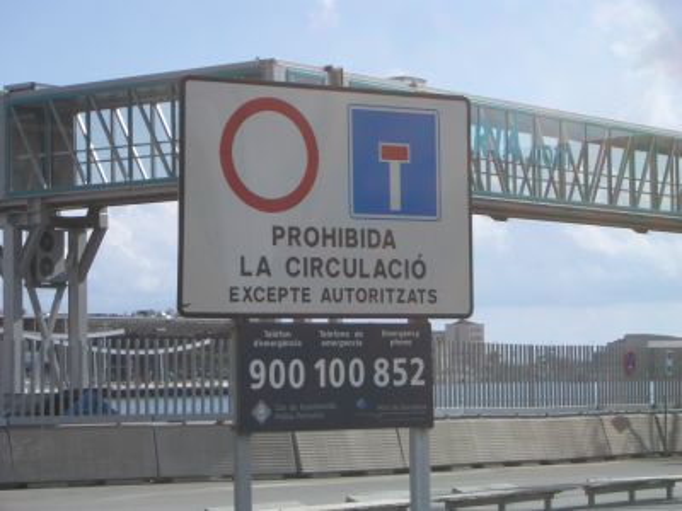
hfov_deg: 18.7
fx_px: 2069
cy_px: 256
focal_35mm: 105
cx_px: 341
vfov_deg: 14.1
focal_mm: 17.4
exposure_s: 1/320
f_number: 7.7
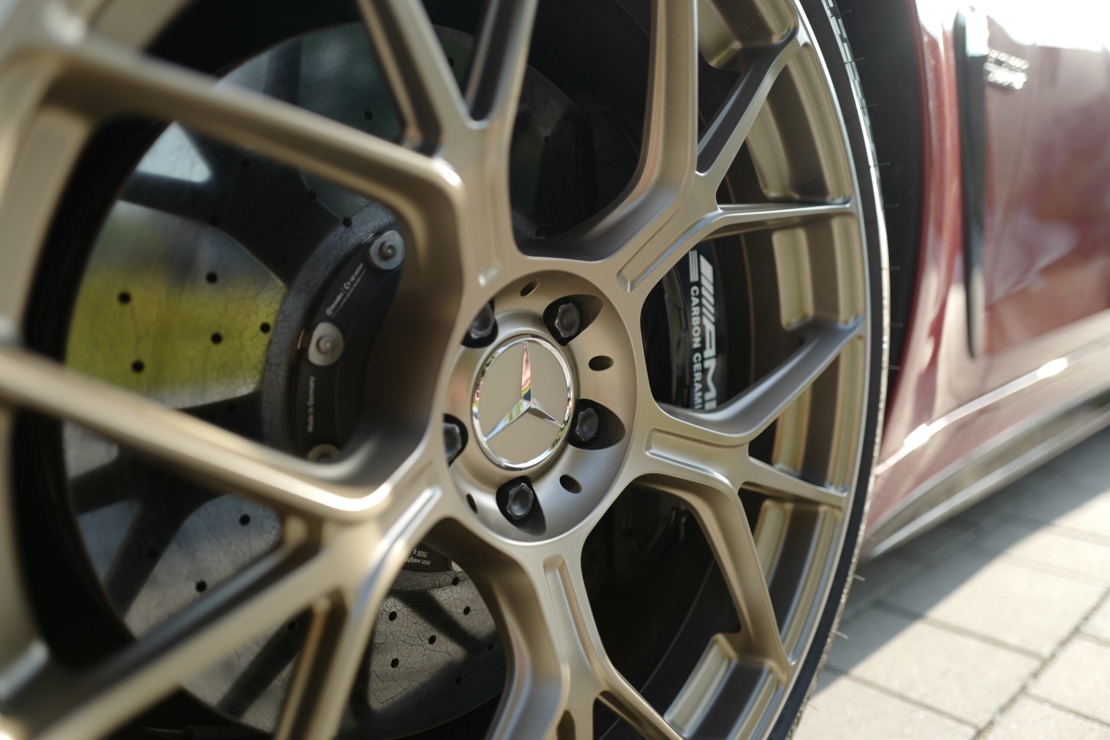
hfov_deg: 65.5
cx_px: 555
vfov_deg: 46.4
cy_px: 370
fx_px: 863
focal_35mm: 28
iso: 100
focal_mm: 28
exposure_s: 1/320
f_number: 1.7
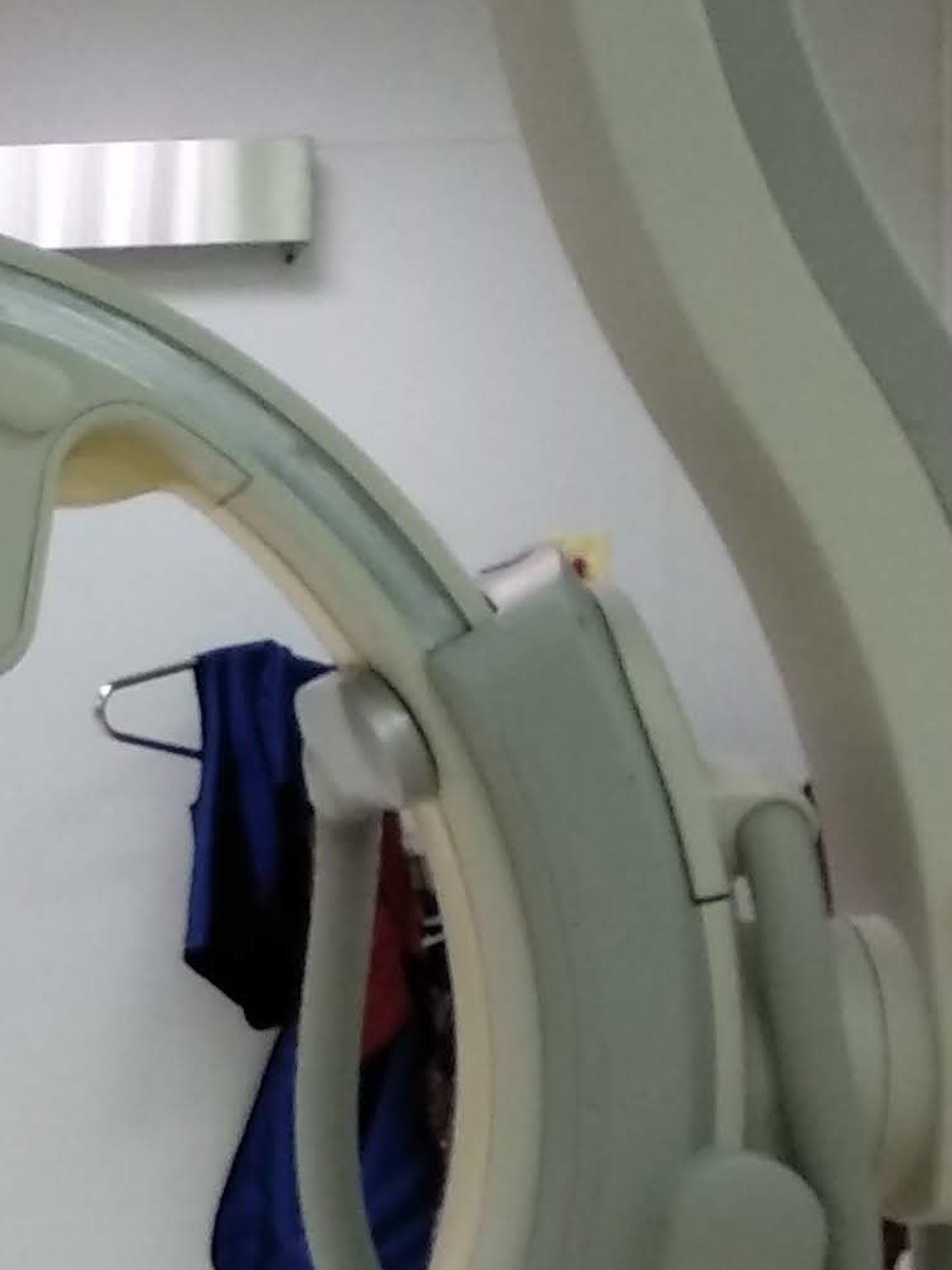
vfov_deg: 19.0
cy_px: 933
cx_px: -254
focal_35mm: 103
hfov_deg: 13.9
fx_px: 3779
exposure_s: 1/40
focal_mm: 3.81
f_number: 2.2
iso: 400
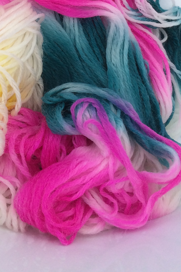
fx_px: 520
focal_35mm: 69
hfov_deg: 19.5
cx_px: 29
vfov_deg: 26.6
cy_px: -36
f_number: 2.2
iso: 32
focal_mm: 4.15
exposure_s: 1/1368
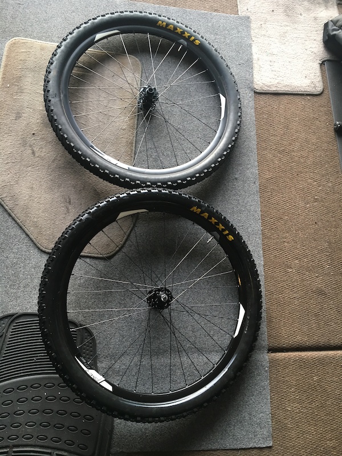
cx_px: 171
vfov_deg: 61.7
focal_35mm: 29
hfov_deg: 48.2
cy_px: 228
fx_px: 382
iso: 80
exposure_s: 1/30
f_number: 2.2
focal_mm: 4.15
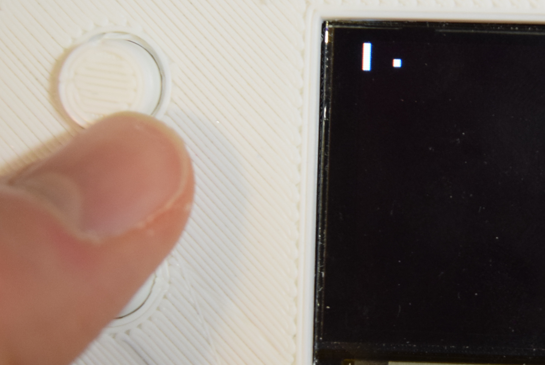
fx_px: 1879
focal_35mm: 124
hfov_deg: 16.3
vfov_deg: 11.1
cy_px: 147
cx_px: 479
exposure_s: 1/60
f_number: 4.8
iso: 1100
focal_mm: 40
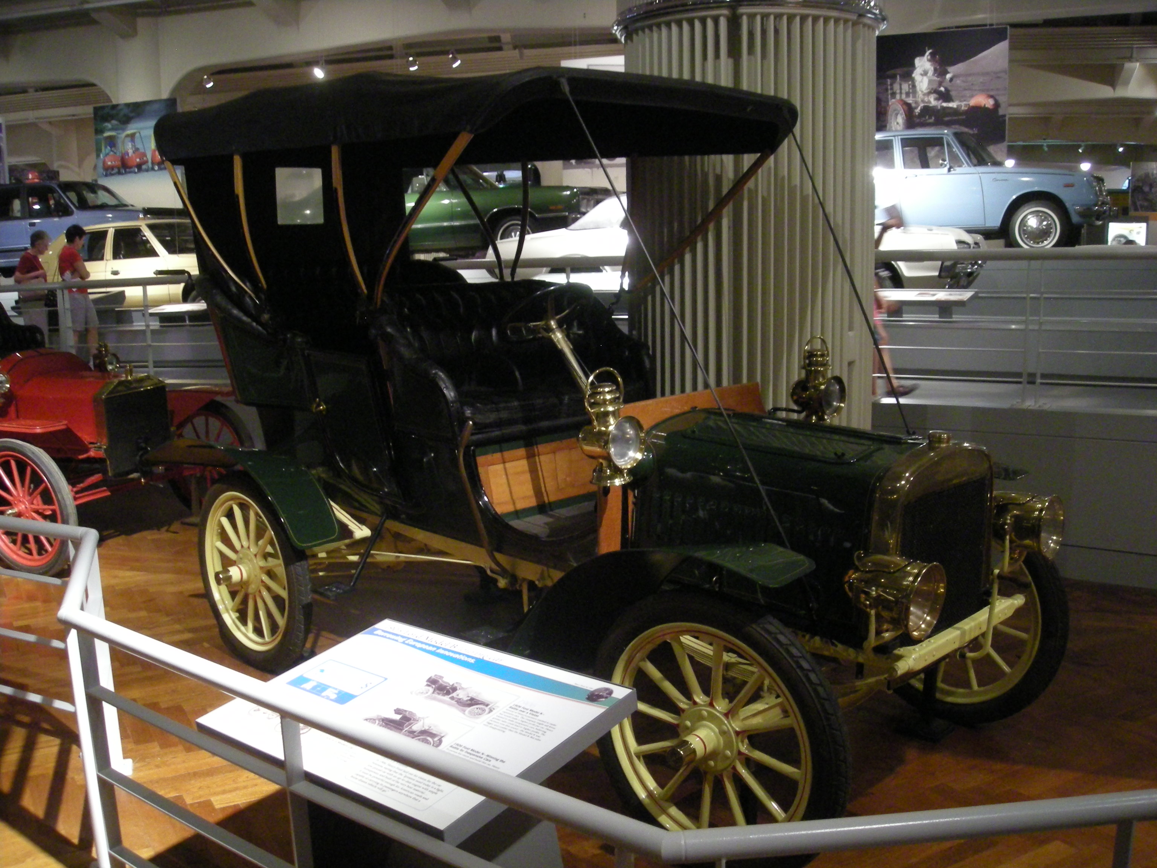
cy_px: 434
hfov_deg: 52.6
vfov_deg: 40.7
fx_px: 1170
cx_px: 578
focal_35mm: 35
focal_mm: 5.7
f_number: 2.8
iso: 400
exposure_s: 1/28.2
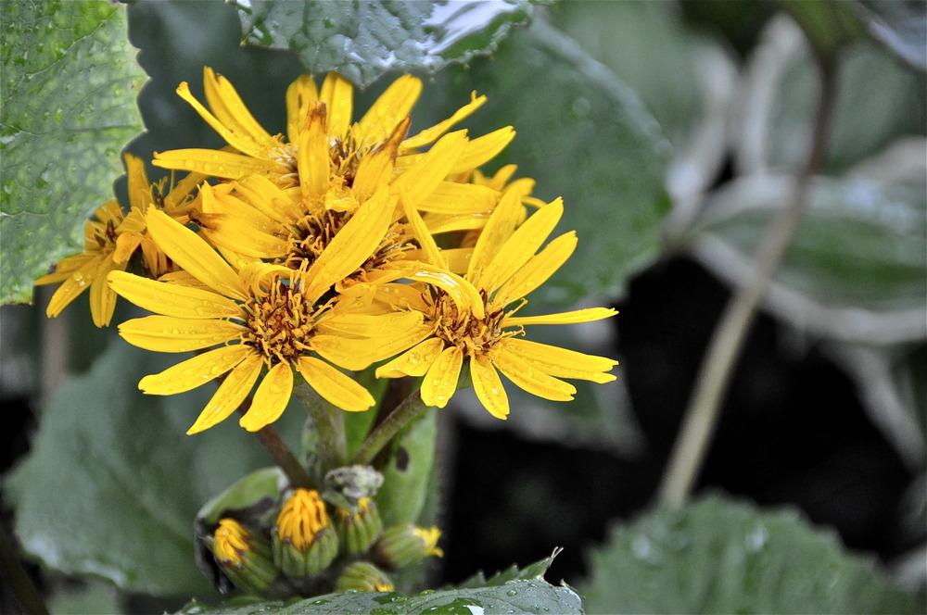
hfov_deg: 6.9
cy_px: 308
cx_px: 464
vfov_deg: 4.6
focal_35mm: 300
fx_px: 7715
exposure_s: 1/50
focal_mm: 200
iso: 1600
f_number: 5.6
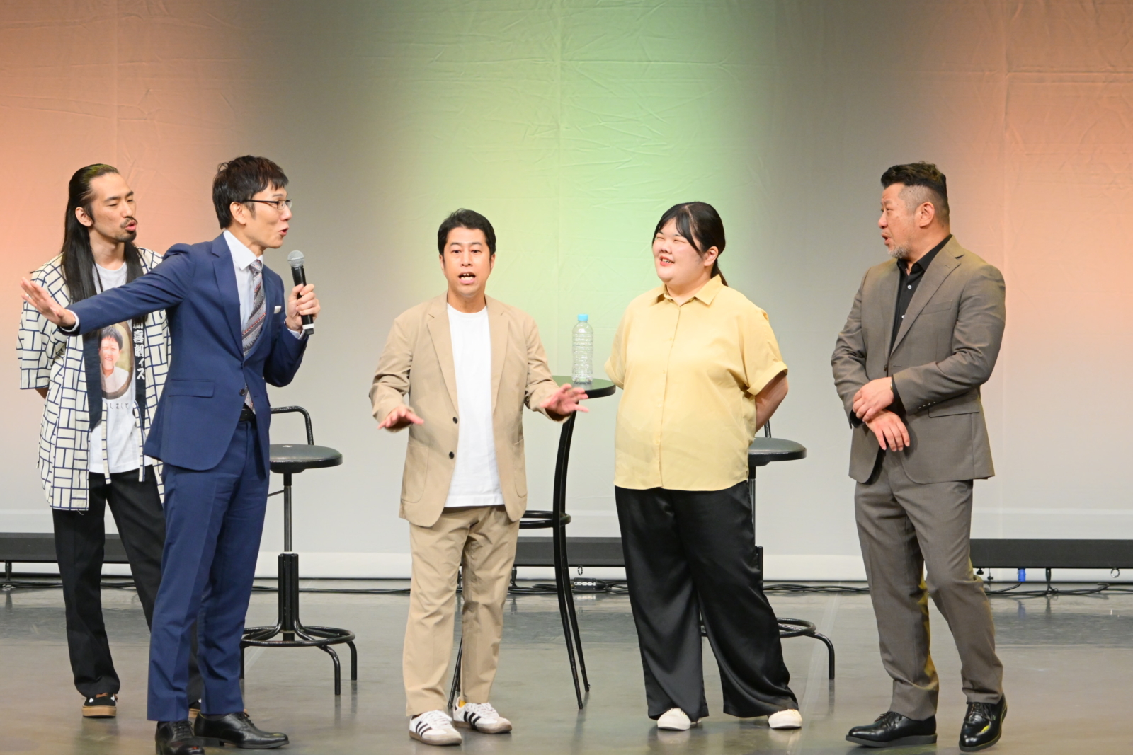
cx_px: 566
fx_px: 9190
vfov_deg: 4.7
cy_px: 378
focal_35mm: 292
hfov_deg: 7.1
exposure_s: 1/200
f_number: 5.6
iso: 2500
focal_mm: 195
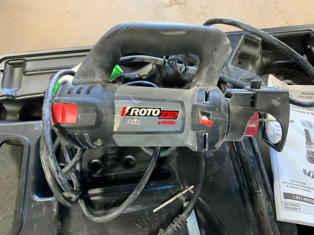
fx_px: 263
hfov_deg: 61.7
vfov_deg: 48.2
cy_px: 118
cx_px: 157
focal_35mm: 29
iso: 200
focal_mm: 3
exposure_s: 1/60
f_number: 1.8
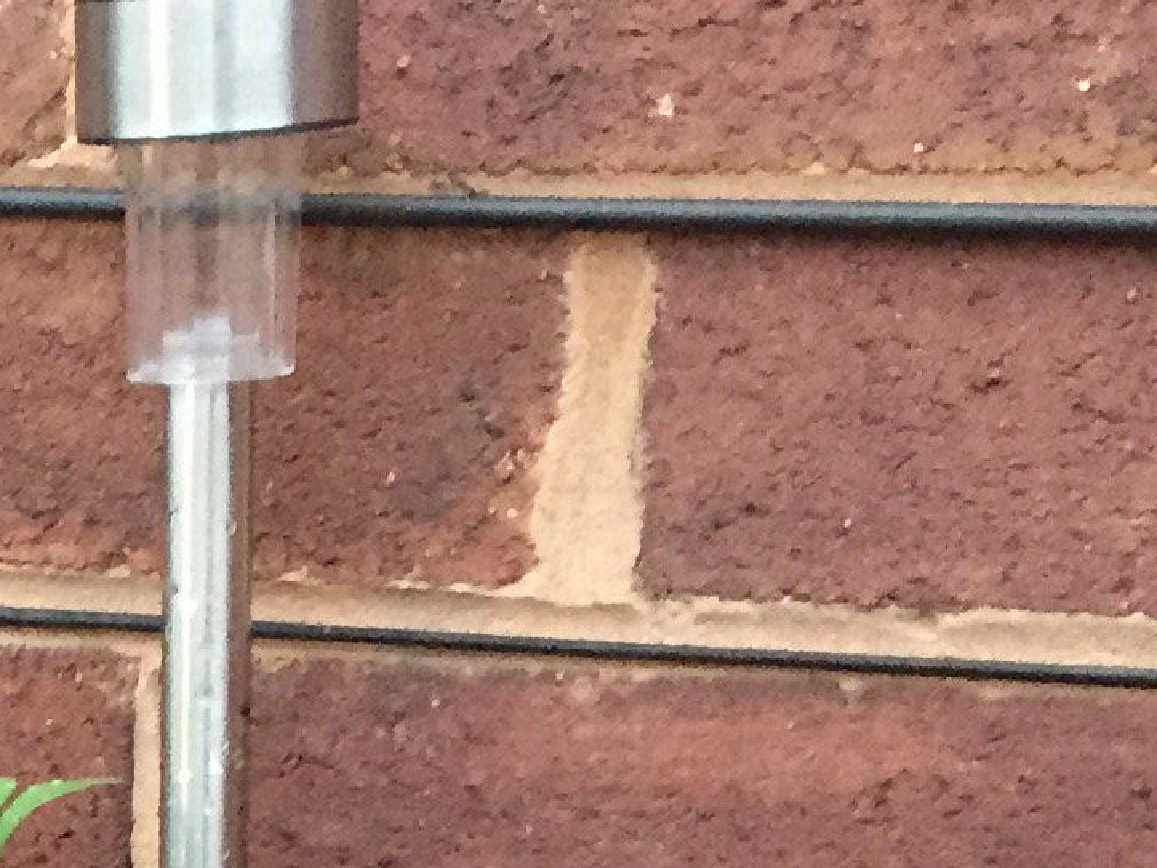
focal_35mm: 131
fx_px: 4378
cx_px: -776
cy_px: 1472
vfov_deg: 10.7
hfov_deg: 13.8
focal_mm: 4.15
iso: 320
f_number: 2.2
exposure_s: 1/33
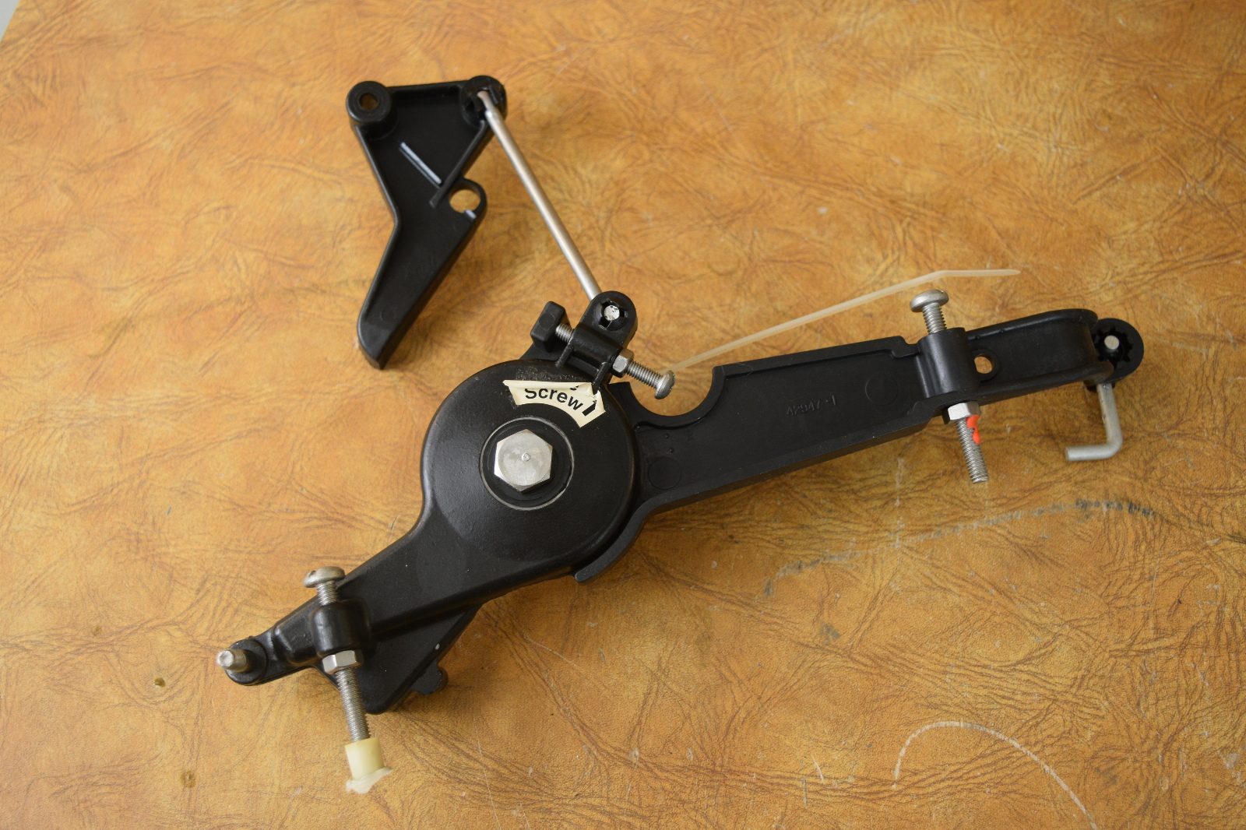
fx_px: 1557
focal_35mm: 45
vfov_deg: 29.9
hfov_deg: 43.6
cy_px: 415
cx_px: 623
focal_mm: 30
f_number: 5.6
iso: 400
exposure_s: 1/125
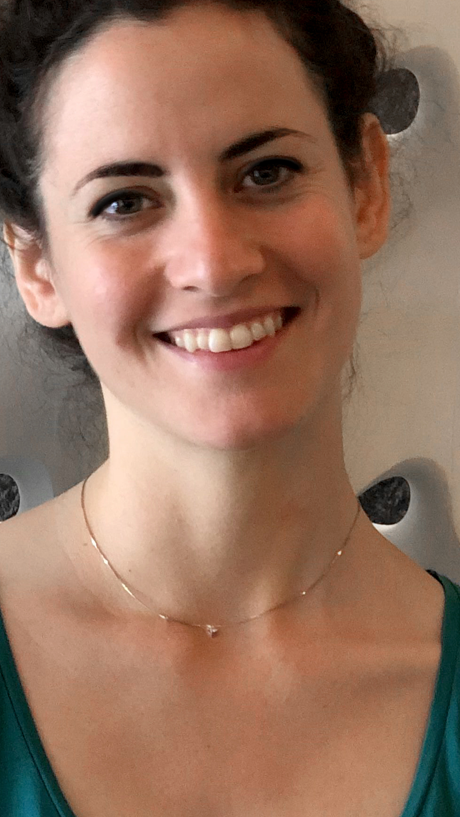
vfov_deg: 16.3
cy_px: 571
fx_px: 2841
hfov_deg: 9.2
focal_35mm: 131
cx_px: 42
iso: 125
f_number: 2.4
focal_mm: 6
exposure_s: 1/30
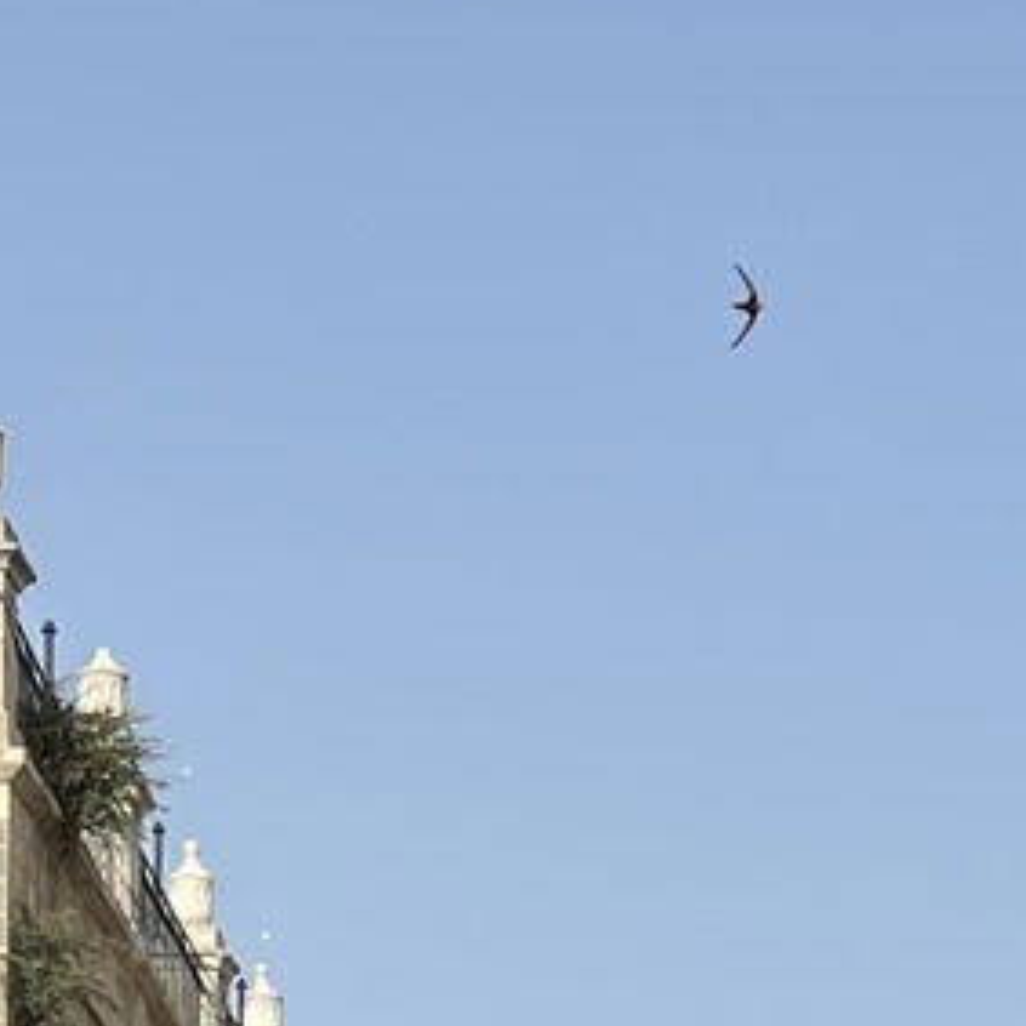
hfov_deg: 10.4
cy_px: 2307
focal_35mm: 167
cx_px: 753
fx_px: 5600
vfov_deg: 9.5
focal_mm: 5.7
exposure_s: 1/3165
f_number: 1.5
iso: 50
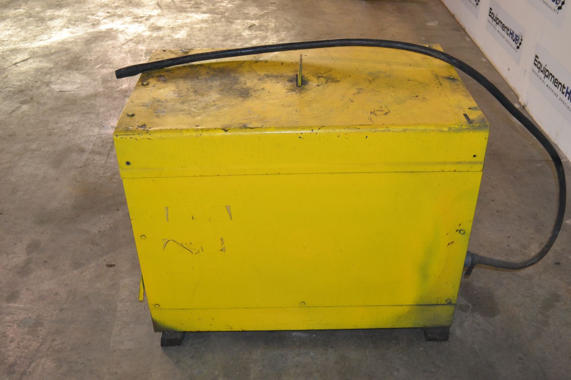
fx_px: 571
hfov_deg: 53.1
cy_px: 190
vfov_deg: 36.9
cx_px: 286
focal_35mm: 36
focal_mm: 24
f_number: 4
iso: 1400
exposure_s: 1/60
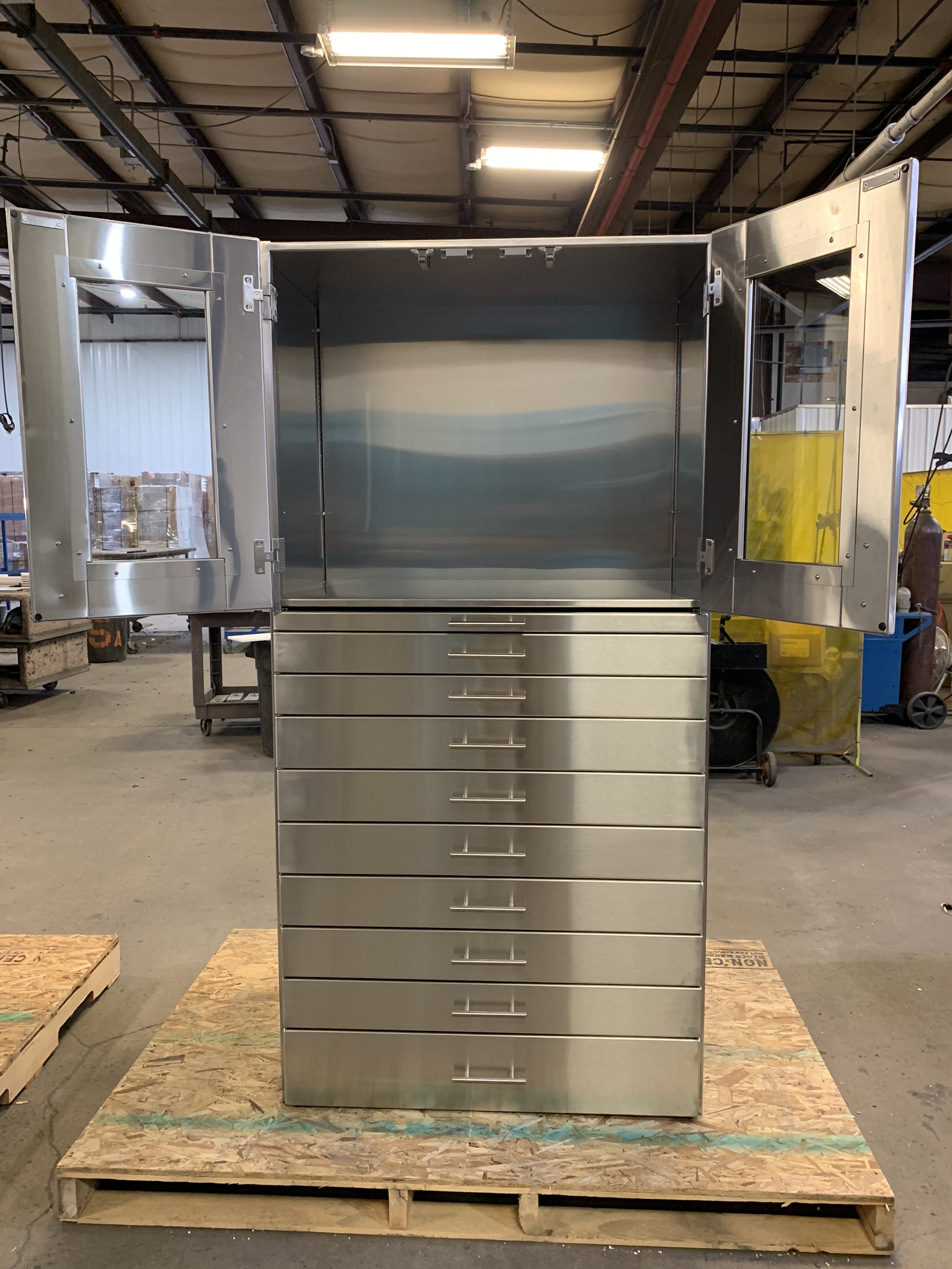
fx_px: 953
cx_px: 476
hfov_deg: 53.1
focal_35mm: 26
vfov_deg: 67.3
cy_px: 634
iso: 250
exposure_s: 1/60
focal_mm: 4.25
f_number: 1.8
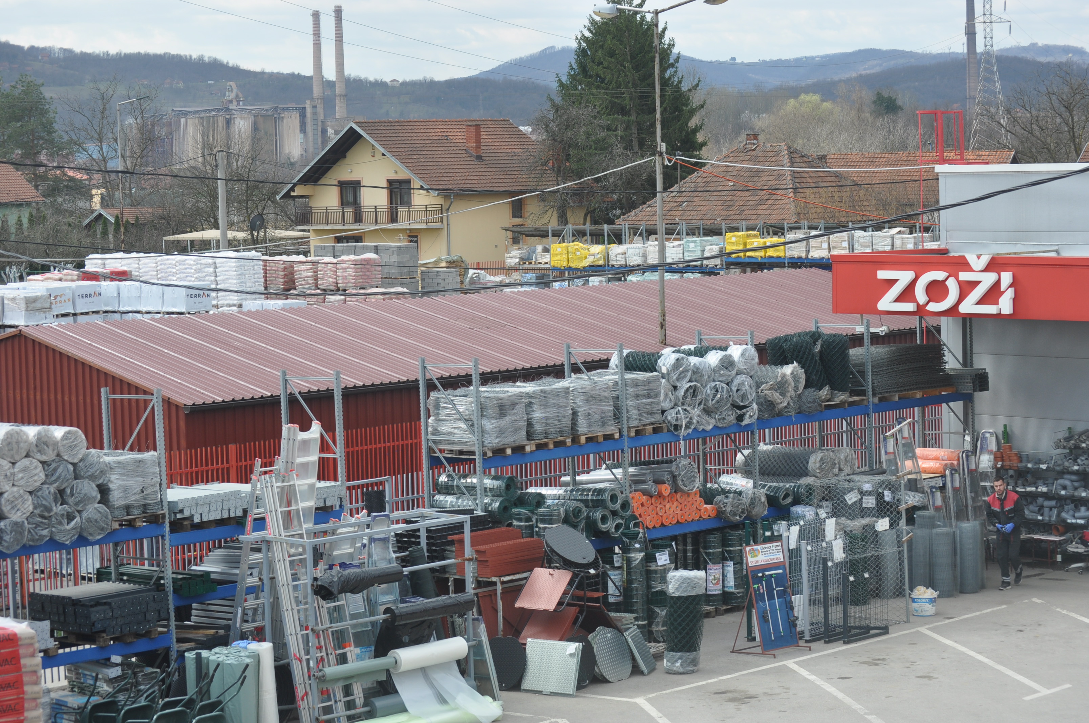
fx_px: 2493
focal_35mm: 82
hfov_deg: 24.6
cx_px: 544
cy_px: 362
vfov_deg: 16.5
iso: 200
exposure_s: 1/250
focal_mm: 55
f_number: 8
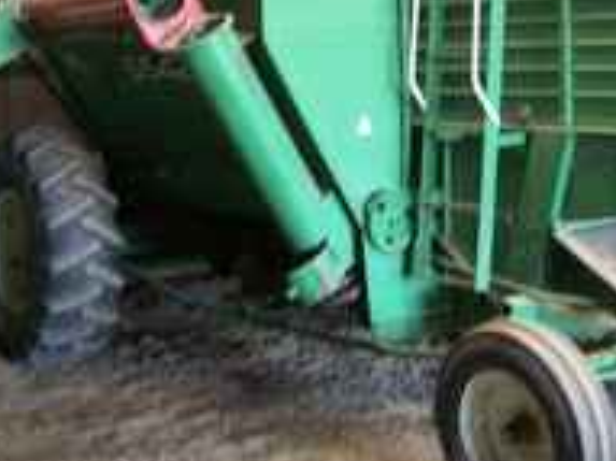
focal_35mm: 65
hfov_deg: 29.8
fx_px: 1156
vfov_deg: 22.3
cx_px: 358
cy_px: 103
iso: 64
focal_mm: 5.85
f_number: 2.8
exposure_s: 1/4
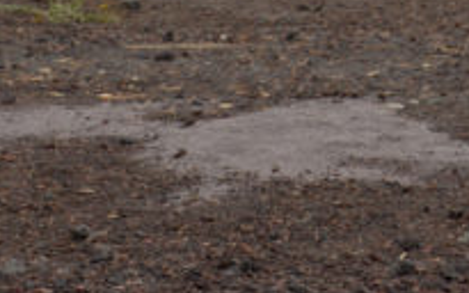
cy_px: -391
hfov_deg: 5.3
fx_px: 4975
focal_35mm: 389
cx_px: 844
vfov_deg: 3.3
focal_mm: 55
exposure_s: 1/200
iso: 100
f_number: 8
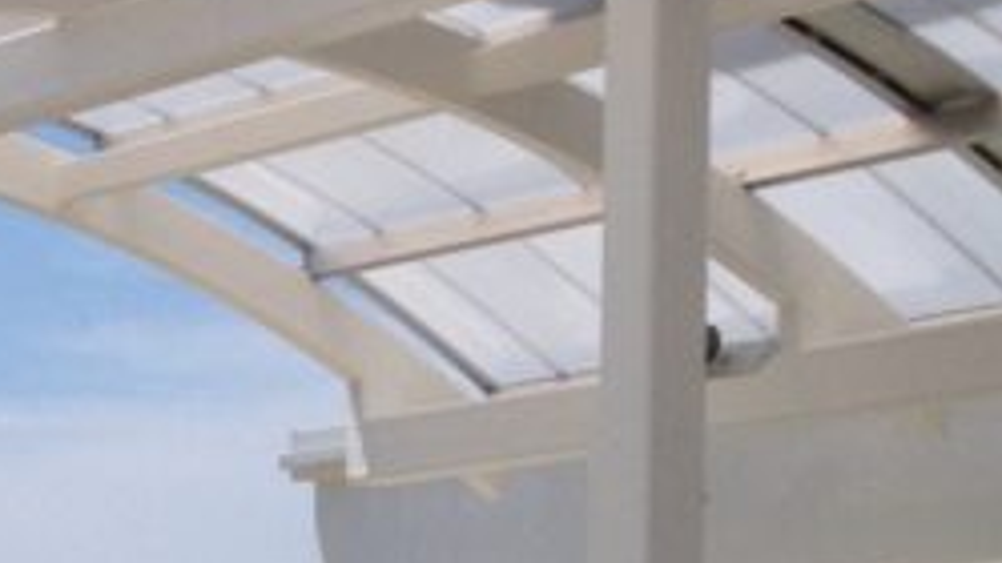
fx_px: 4888
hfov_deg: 11.4
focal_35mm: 184
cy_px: 1106
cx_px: -249
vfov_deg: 6.4
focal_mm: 4.28
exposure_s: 1/2907
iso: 50
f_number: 2.4
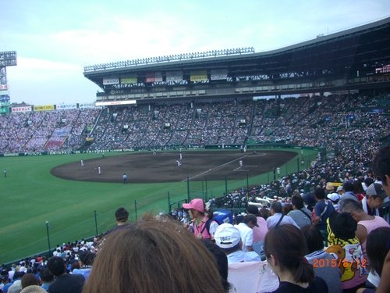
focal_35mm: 38
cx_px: 195
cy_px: 146
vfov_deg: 37.7
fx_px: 428
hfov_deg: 49.0
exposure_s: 1/200
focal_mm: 7.9
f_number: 2.8
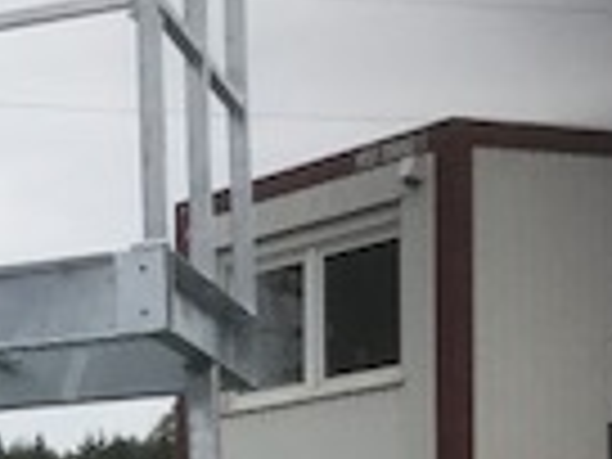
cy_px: 684
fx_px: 2334
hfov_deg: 12.4
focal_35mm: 132
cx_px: -760
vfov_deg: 10.8
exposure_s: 1/967
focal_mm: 3.99
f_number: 1.8
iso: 20
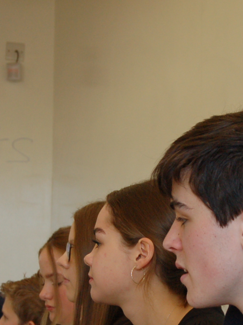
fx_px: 1632
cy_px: 217
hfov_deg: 8.5
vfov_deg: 11.3
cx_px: 141
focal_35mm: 174
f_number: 5.3
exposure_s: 1/80
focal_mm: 45
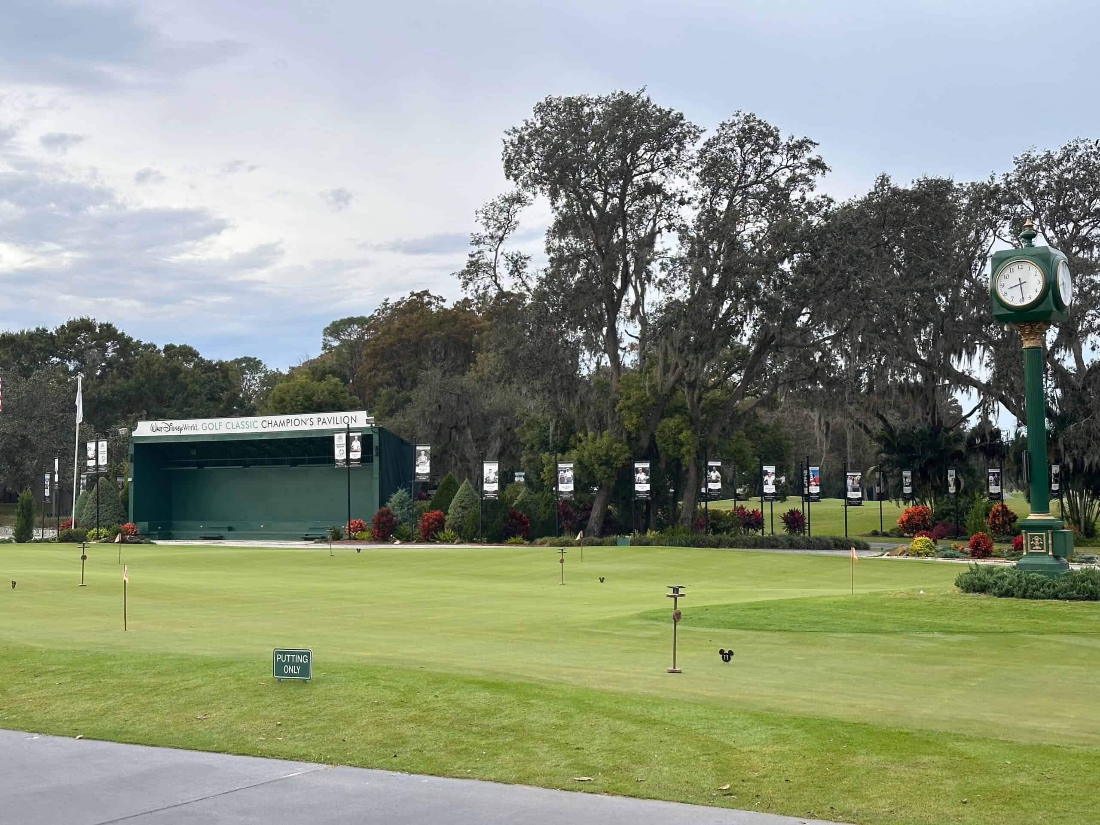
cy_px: 412
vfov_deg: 30.3
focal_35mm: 48
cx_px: 550
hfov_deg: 39.7
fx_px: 1525
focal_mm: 6.86
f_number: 1.78
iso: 64
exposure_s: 1/1157
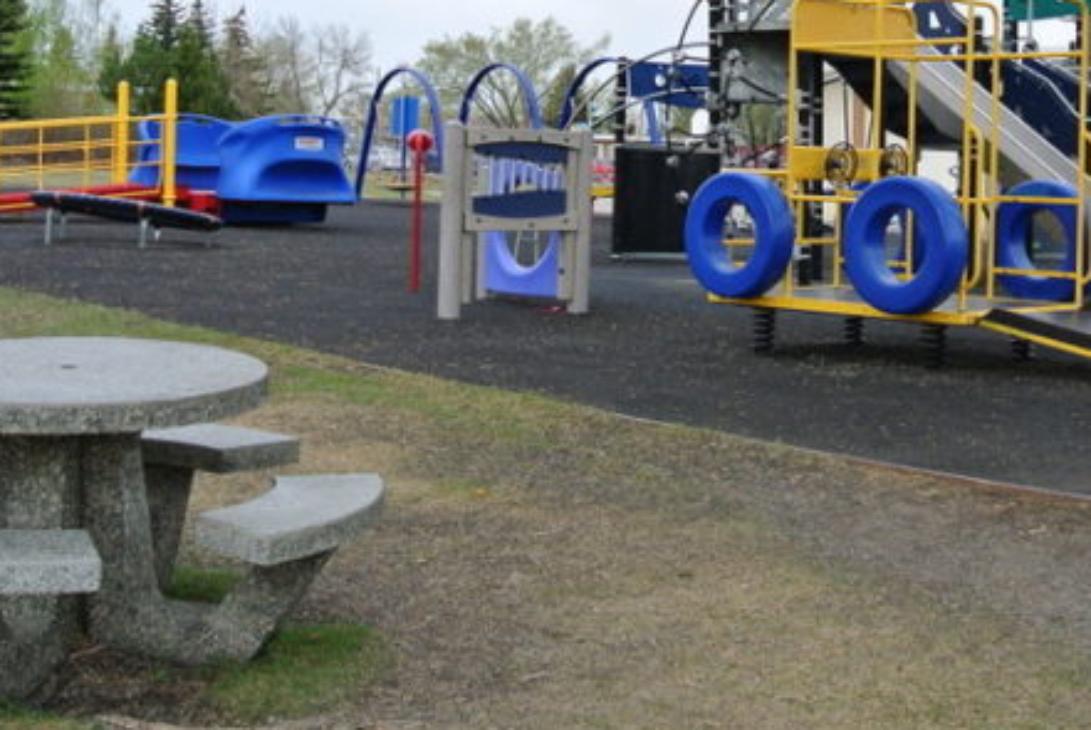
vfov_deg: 22.4
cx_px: 753
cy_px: 144
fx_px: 1820
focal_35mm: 60
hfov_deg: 33.0
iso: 100
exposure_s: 1/400
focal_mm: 13.5
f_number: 4.5
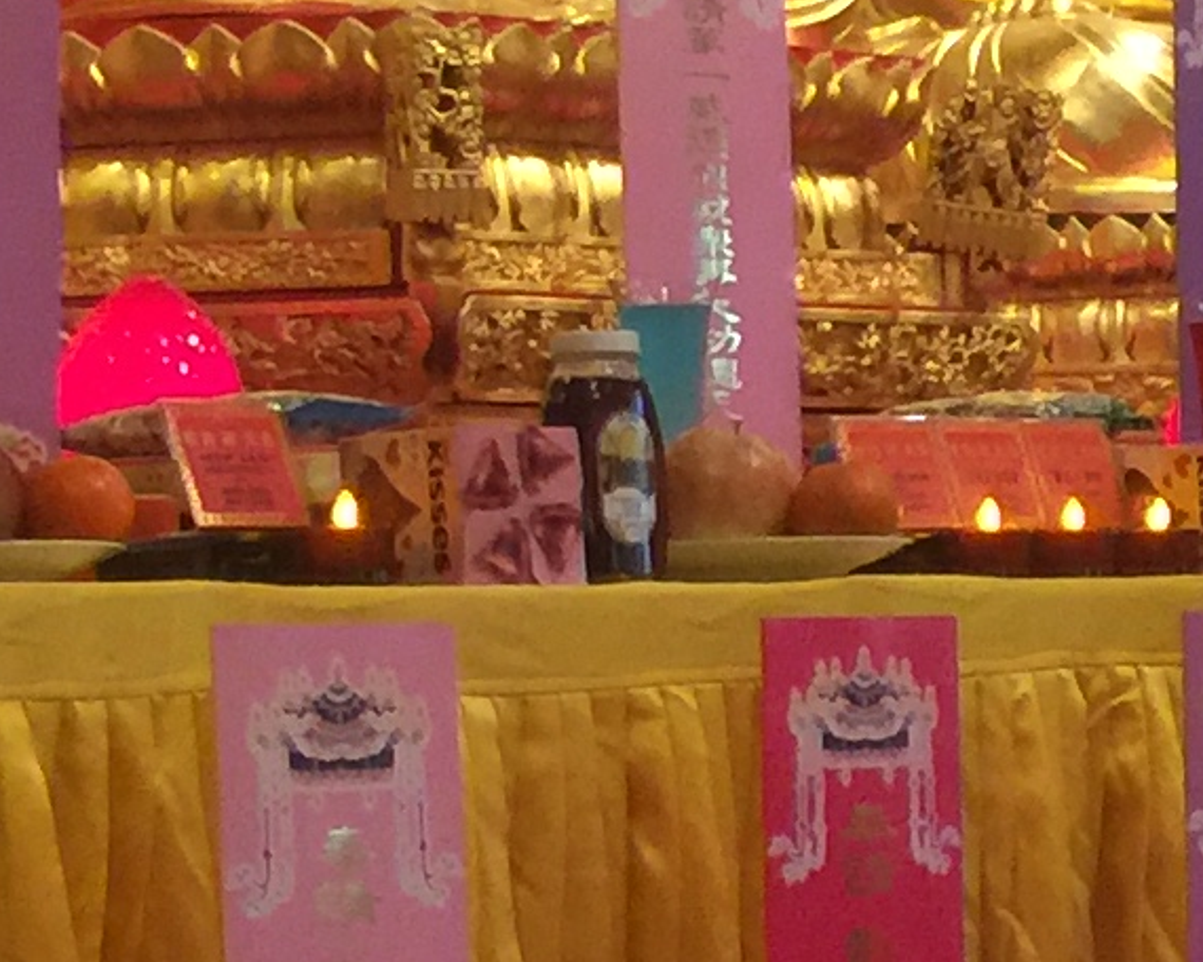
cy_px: 762
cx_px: 1446
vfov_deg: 9.5
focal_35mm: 162
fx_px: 5768
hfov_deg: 11.7
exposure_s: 1/15
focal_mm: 4.15
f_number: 2.2
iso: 125
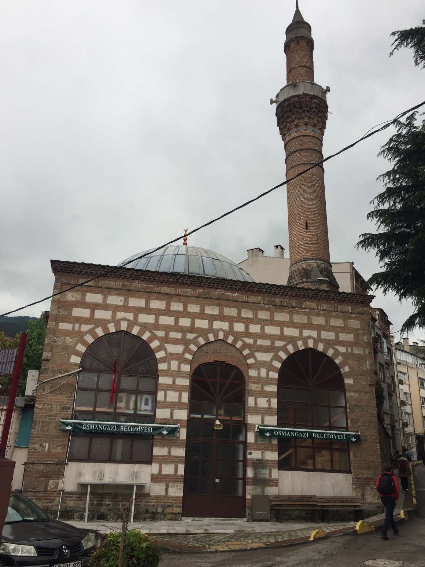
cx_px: 218
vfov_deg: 60.0
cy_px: 292
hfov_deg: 46.8
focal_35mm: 30
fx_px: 491
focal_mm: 4.15
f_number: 2.2
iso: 32
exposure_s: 1/347
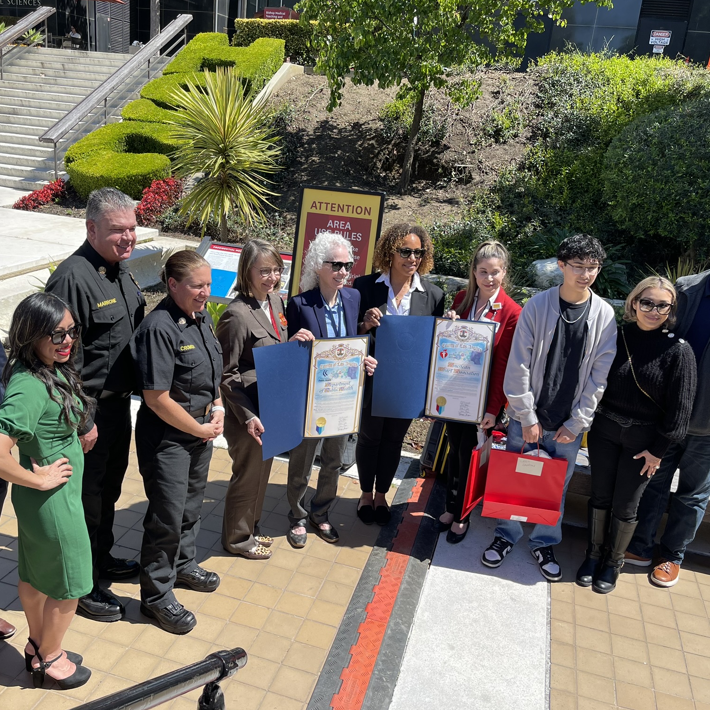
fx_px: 696
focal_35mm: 30
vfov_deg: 54.0
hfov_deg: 53.9
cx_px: 311
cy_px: 355
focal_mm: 5.1
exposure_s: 1/1739
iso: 32
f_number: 1.6
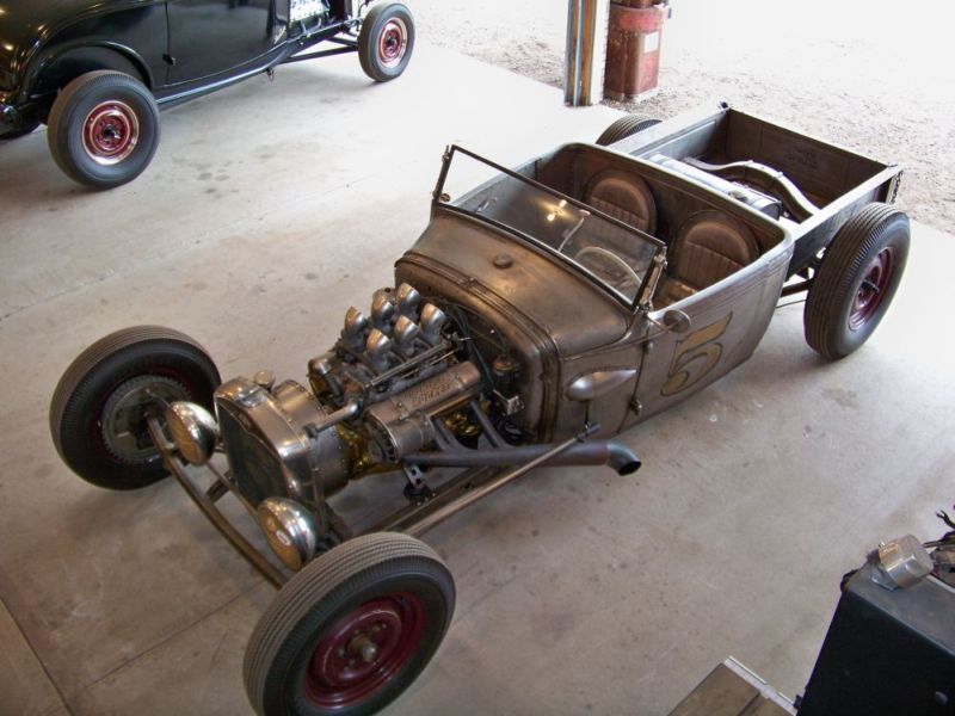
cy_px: 358
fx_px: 910
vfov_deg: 42.9
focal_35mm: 33
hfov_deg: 55.4
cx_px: 478
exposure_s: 1/30
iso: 125
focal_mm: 5.85
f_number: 2.8
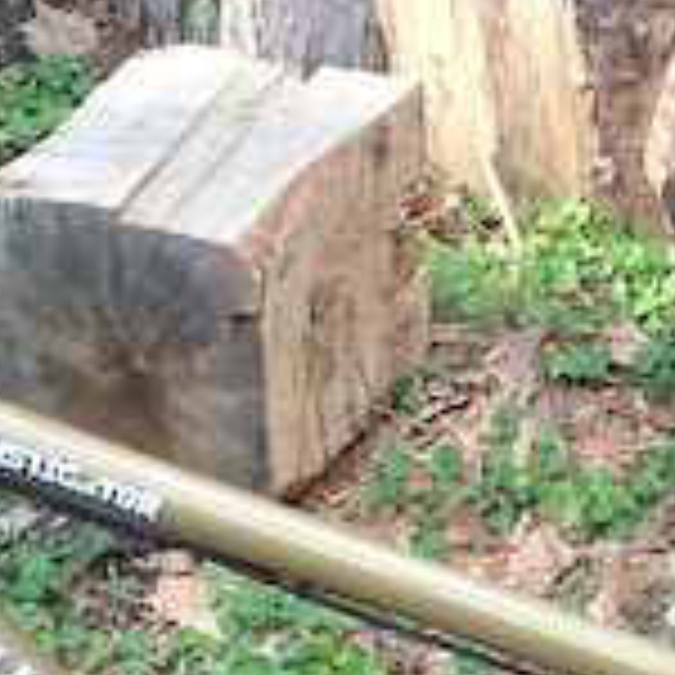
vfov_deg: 12.3
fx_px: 3022
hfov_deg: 12.7
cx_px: 468
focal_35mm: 137
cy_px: 900
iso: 32
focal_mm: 4.15
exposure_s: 1/60
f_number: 2.2
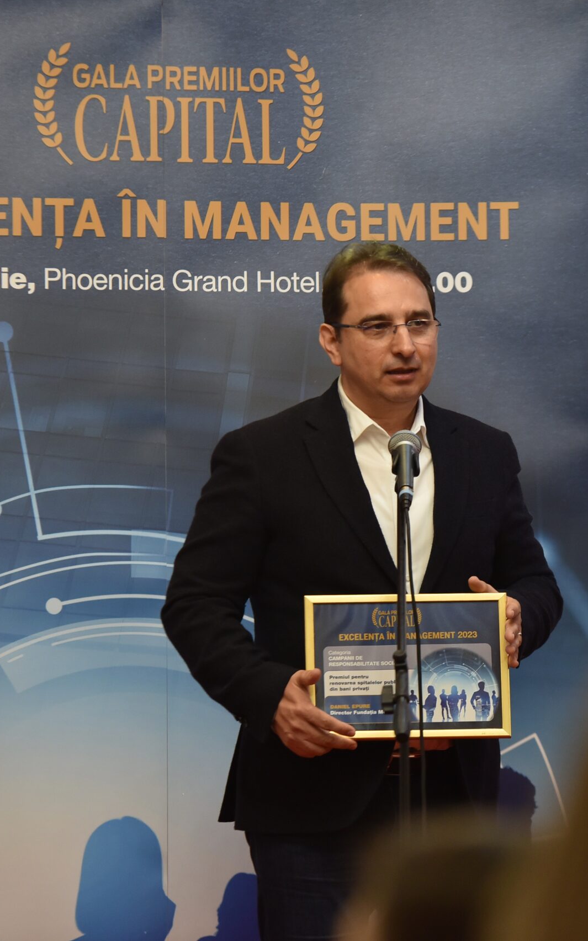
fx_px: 6284
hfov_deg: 5.4
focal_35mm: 245
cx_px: 393
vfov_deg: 8.6
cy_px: 470
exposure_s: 1/125
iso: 1000
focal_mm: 160
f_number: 3.5
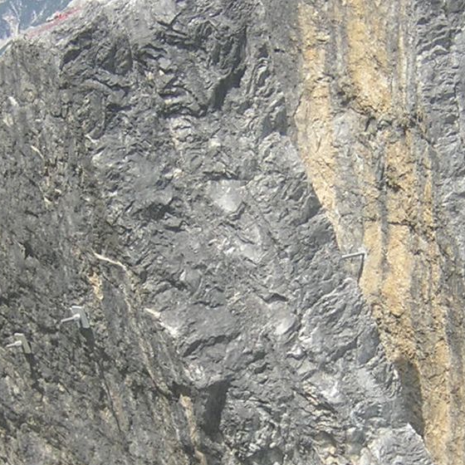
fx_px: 2280
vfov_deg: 11.6
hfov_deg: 11.6
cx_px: 311
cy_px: 275
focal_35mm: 150
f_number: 3.5
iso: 100
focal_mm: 8.6
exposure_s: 1/334
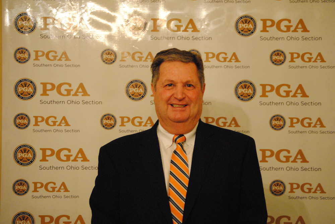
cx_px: 168
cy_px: 112
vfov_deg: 13.1
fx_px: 978
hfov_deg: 19.4
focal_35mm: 105
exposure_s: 1/30
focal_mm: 70
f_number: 4.2
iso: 1600
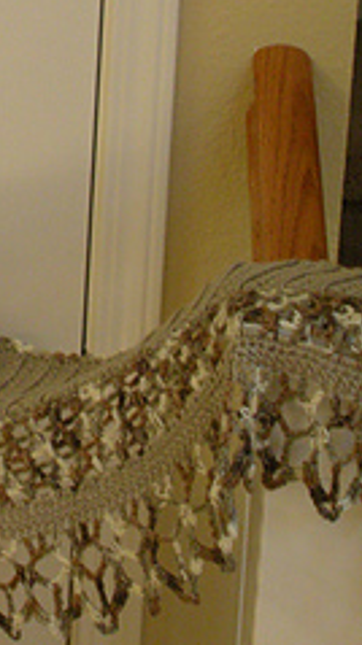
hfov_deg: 10.3
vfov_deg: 18.4
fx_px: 1950
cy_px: 22
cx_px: -128
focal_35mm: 114
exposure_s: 1/58.4
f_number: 4.4
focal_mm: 9.1
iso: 372
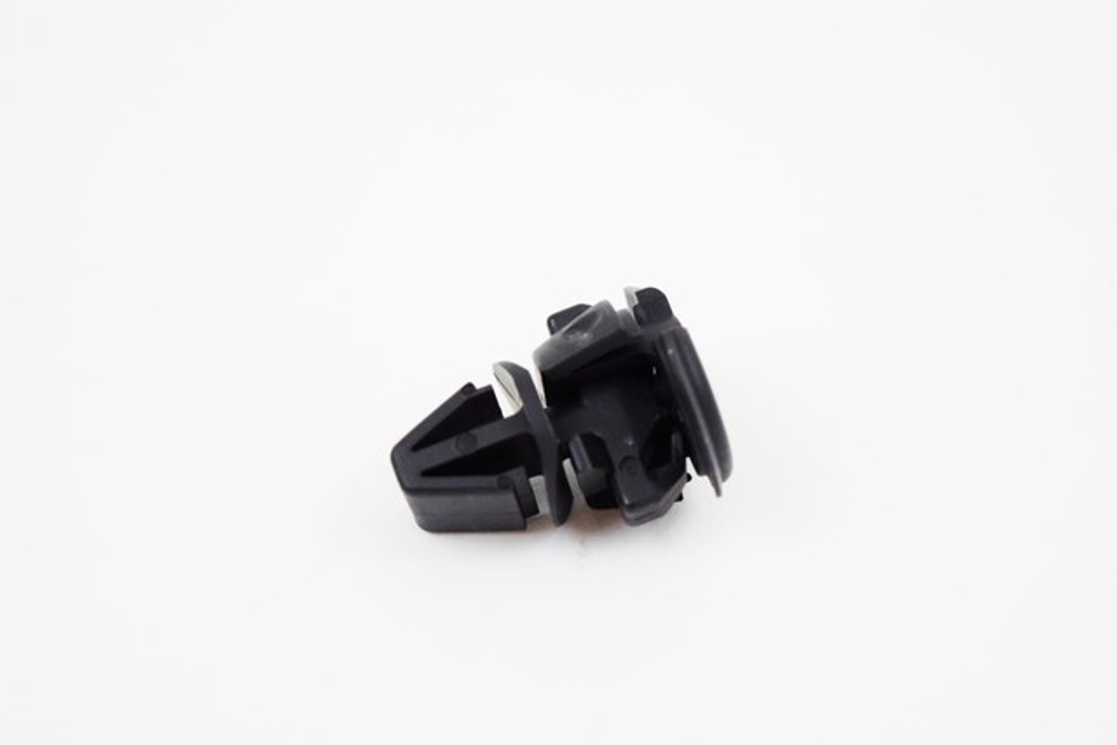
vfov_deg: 16.6
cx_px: 558
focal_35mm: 82
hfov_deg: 24.6
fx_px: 2560
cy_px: 372
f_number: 5.6
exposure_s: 1/60
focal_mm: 55
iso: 1800
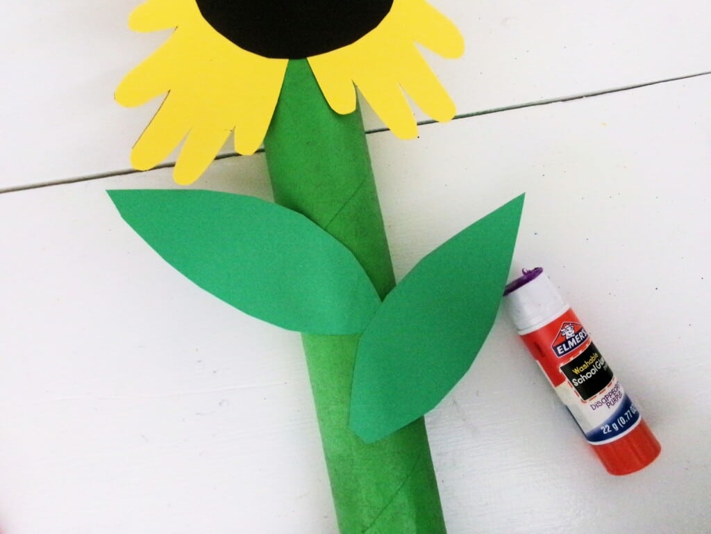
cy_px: 267
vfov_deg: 49.7
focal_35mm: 28
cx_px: 356
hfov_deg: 63.4
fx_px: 575
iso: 800
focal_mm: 5.1
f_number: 3.9
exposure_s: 1/10
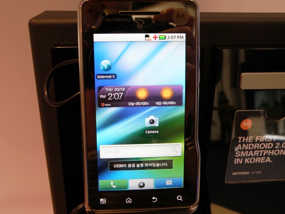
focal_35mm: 36
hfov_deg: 51.4
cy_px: 109
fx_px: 296
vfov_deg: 39.7
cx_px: 140
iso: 125
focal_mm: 6.32
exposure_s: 1/13
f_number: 3.2
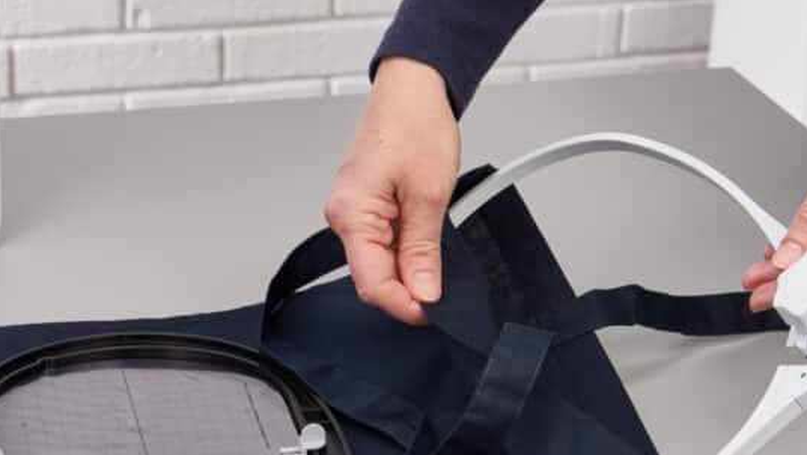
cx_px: 331
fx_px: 2997
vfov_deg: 8.7
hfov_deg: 15.3
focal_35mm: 140
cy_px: 270
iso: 100
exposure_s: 1/8
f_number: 11
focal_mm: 70
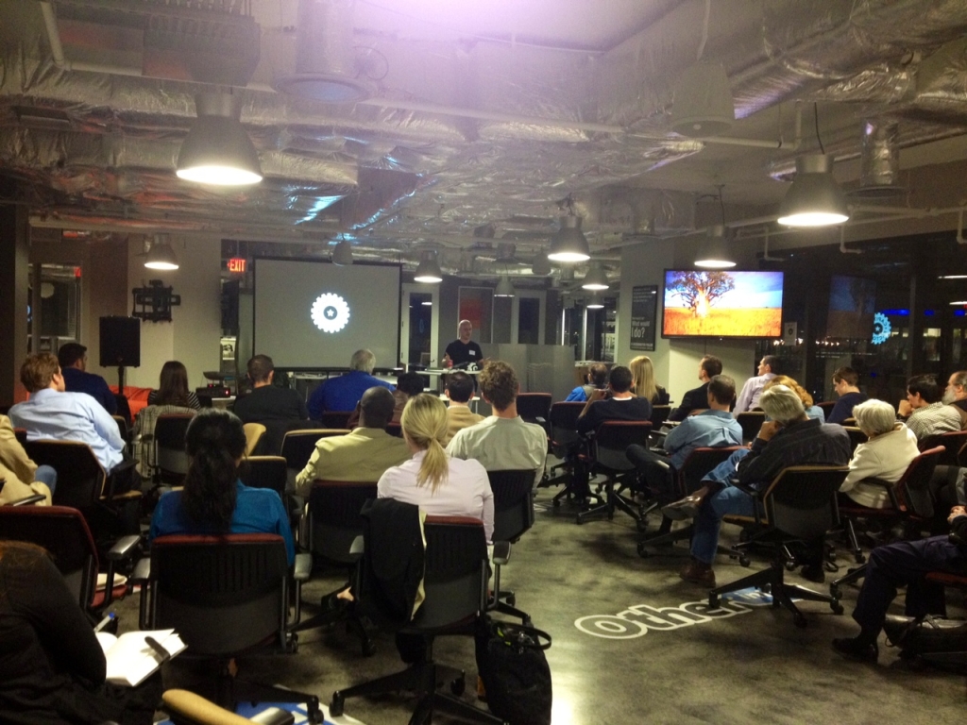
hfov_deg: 52.6
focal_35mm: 35
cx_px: 484
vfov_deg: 40.7
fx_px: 978
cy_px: 362
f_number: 2.4
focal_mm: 4.28
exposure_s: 1/20
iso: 200
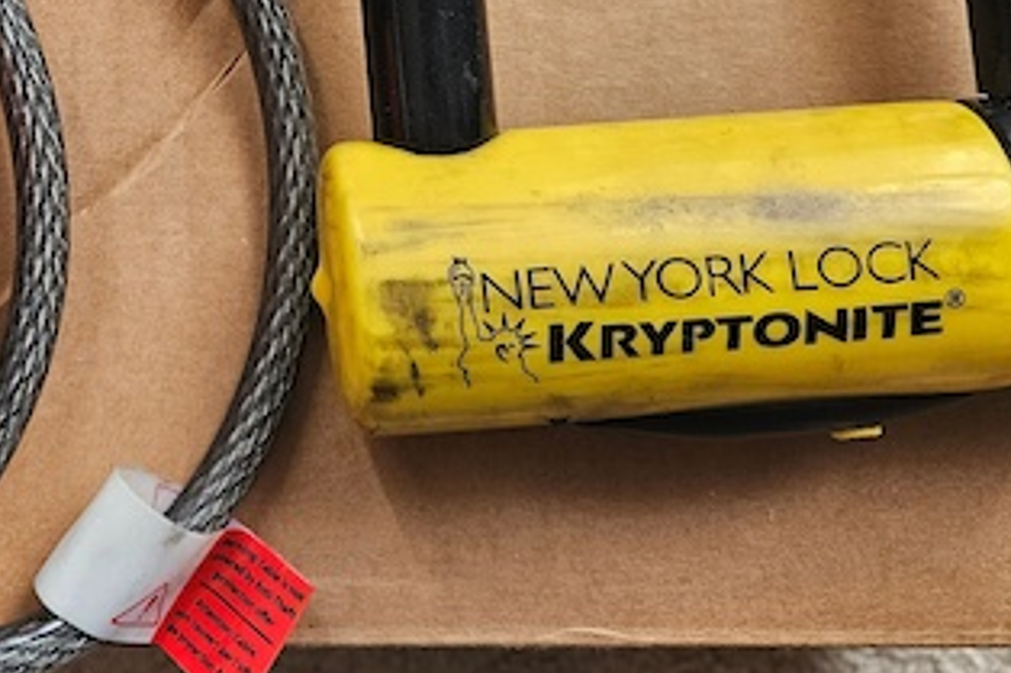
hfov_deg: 31.7
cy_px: -238
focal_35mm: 61
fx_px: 1712
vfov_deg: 20.1
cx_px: 155
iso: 200
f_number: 1.8
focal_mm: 5.4
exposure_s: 1/120
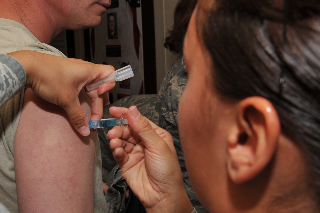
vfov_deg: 26.0
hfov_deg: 37.9
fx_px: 462
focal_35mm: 52
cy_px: 110
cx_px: 114
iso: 220
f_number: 8
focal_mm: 24
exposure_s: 1/125
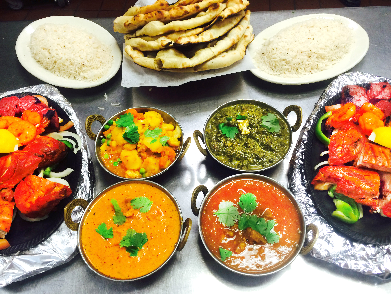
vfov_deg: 48.2
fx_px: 328
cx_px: 196
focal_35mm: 29
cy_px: 147
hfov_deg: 61.7
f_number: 2.2
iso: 100
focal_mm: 4.15
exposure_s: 1/30
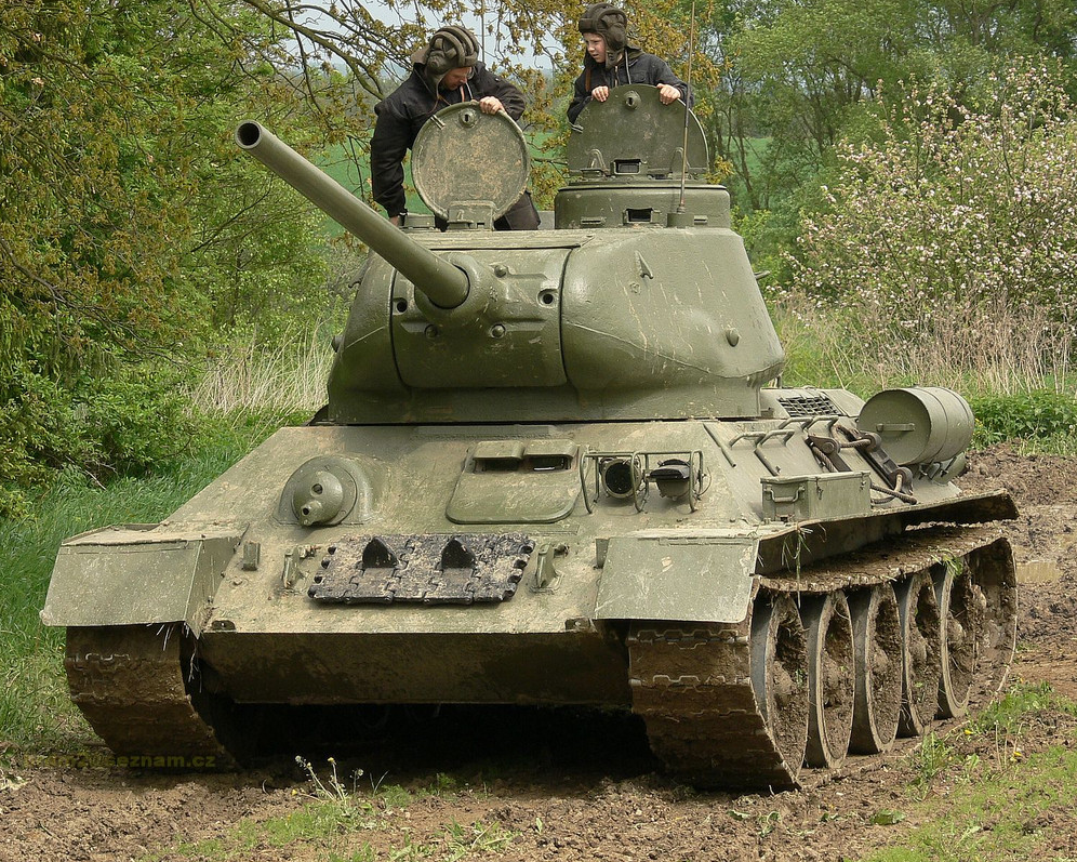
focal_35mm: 183
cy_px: 430
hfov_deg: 10.5
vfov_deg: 8.4
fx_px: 5834
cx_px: 553
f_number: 5.6
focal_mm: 29.2
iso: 80
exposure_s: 1/160
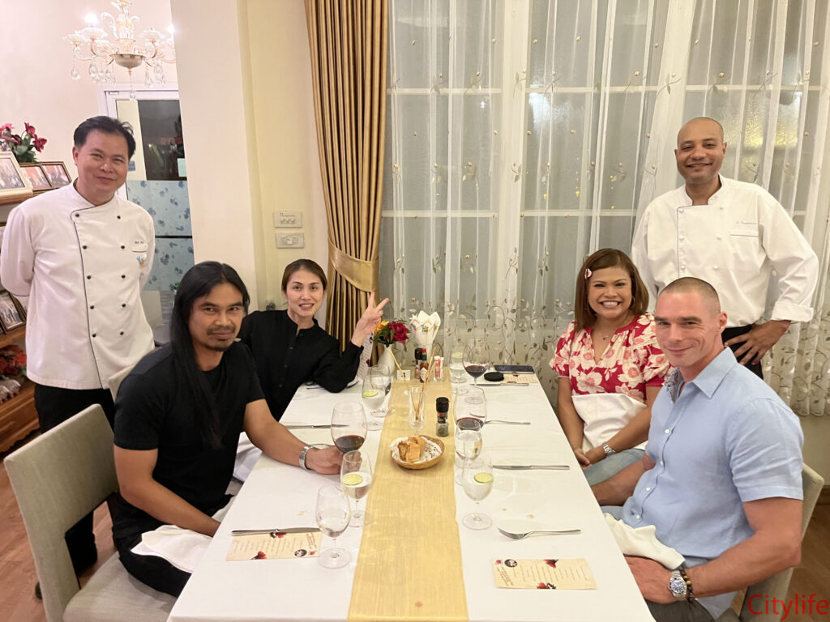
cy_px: 311
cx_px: 415
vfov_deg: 53.1
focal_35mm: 26
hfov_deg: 67.3
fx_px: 623
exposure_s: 1/33
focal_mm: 5.1
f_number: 1.6
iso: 500
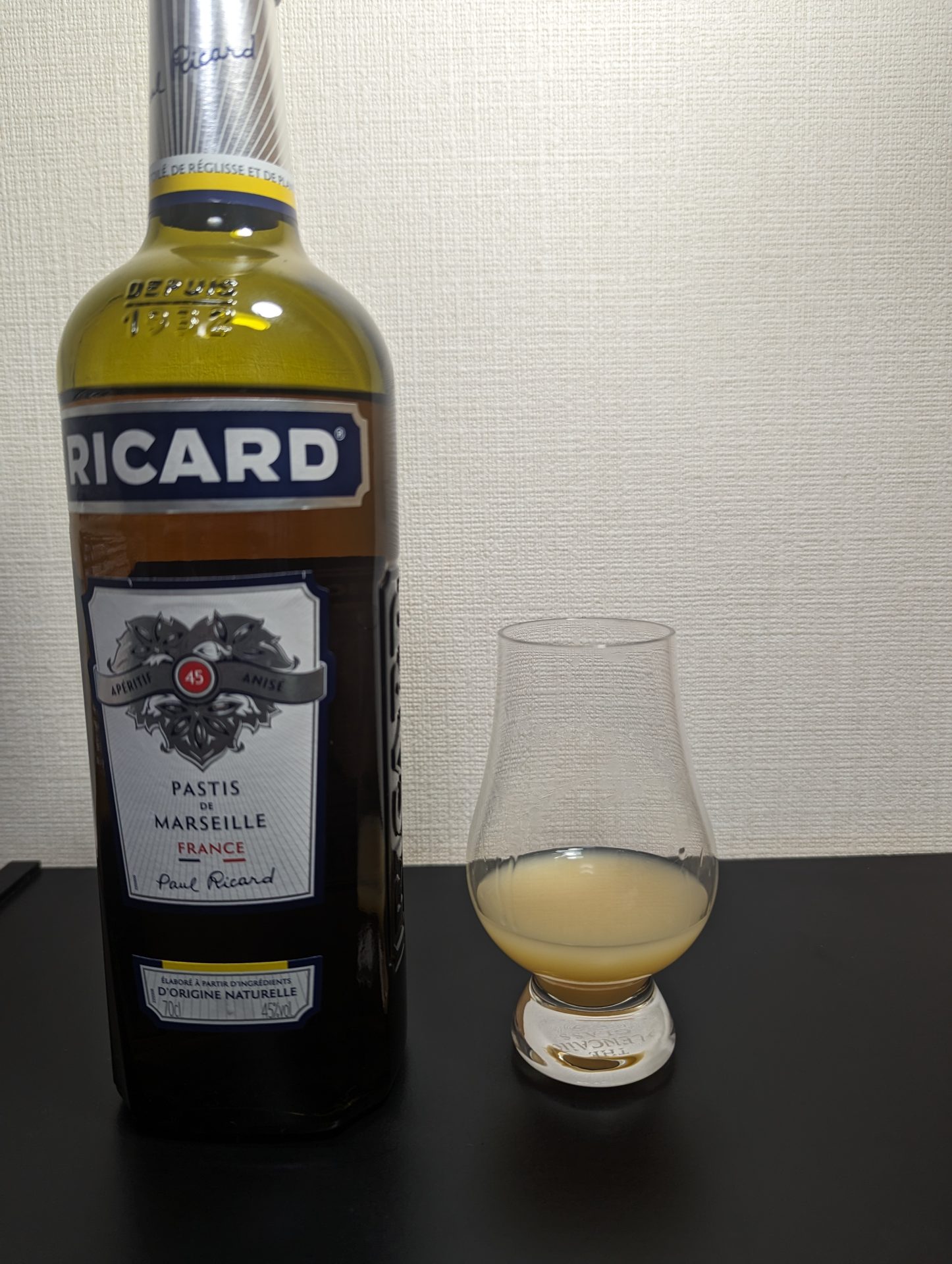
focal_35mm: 24
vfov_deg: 71.5
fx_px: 878
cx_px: 476
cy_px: 632
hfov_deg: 56.9
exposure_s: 1/30
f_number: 1.85
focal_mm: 6.81
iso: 48
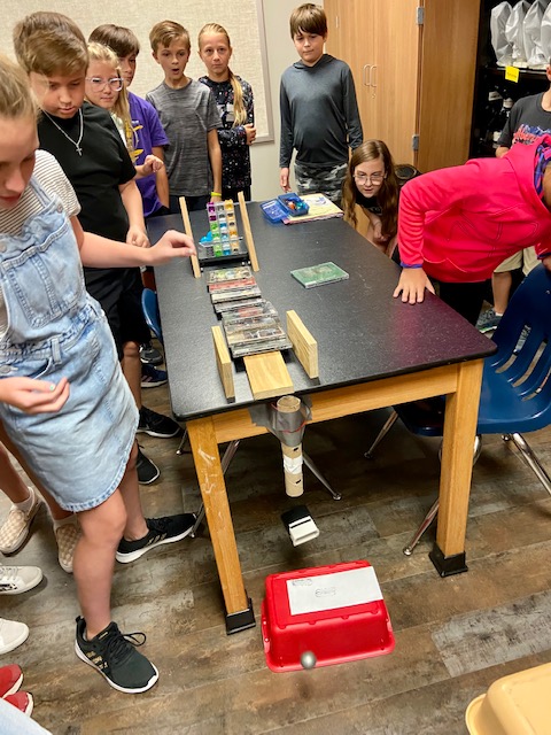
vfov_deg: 67.3
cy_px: 368
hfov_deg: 53.1
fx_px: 552
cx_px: 276
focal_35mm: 26
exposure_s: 1/60
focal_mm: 4.25
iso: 250
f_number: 1.8
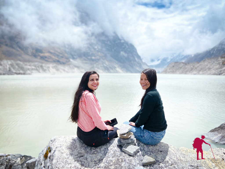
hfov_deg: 67.3
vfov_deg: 53.1
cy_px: 84
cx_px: 112
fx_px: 169
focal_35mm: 26
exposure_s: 1/6800
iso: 32
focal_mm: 4.25
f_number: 1.8
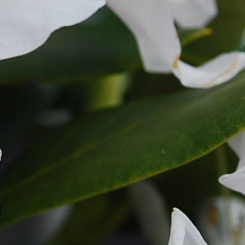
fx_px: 2002
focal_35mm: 250
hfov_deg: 6.9
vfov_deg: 6.9
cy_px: -76
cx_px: -110
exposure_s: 1/320
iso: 100
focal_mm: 40
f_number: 9
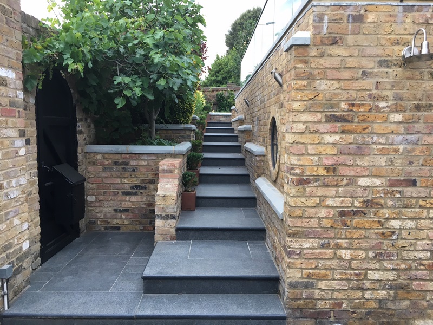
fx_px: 363
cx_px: 216
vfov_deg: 48.2
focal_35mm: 29
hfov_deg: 61.7
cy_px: 162
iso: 40
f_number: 2.2
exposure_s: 1/33
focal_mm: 4.15
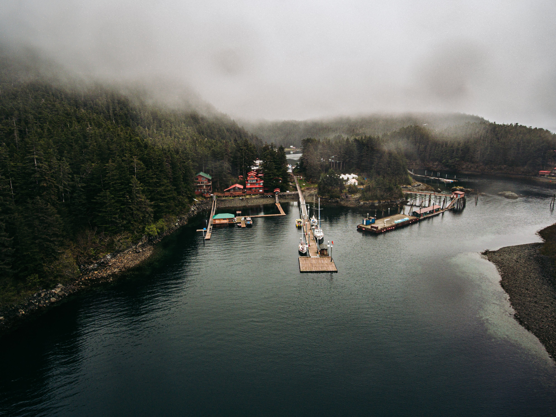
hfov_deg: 81.8
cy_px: 208
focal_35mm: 20
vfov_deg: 65.9
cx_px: 278
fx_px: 321
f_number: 2.8
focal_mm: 3.61
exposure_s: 1/13
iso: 177
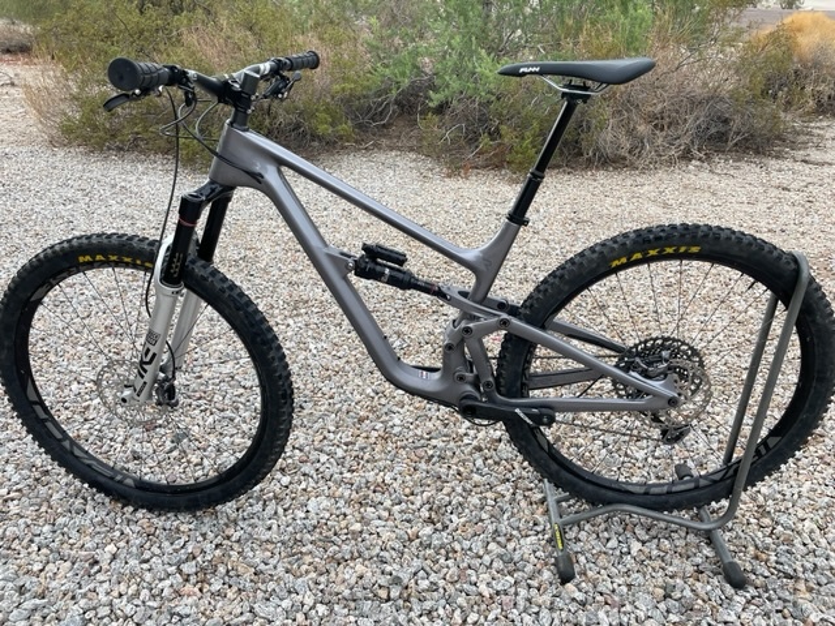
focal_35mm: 26
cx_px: 418
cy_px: 313
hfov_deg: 67.3
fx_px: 627
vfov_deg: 53.1
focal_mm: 4.2
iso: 32
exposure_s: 1/807
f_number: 1.6
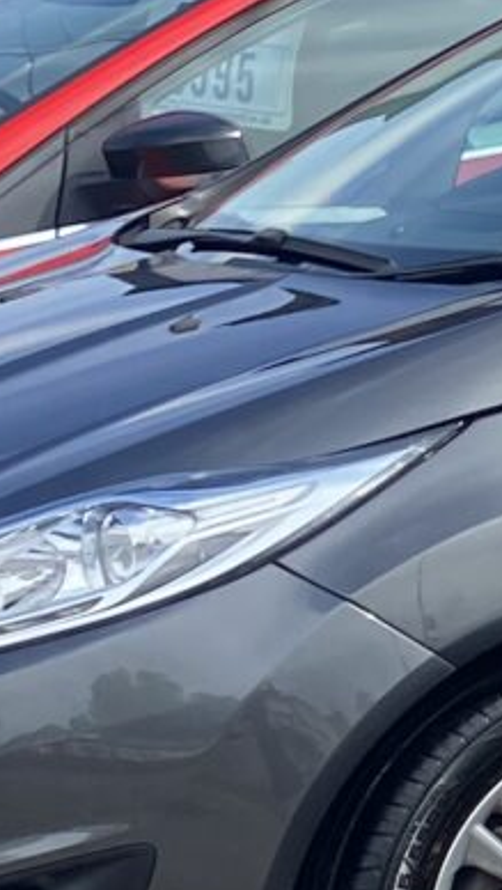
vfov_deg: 15.3
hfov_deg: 6.8
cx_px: 2017
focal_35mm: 140
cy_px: 289
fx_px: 3304
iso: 32
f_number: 1.8
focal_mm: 4.25
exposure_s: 1/1182
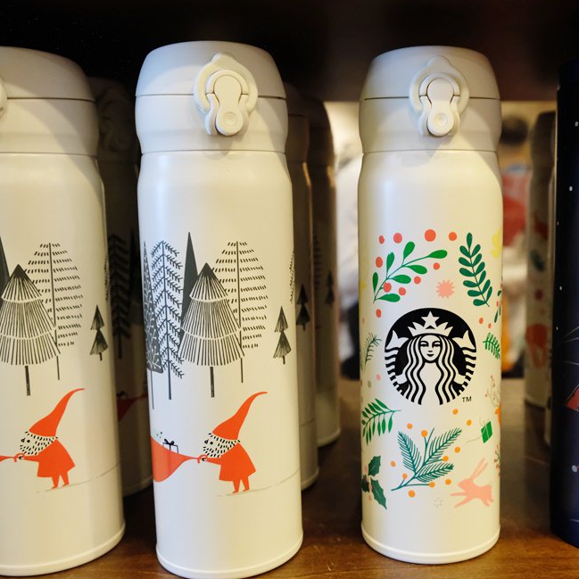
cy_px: 290
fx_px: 719
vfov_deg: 43.9
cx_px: 394
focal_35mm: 38
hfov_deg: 43.1
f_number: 4
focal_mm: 19.6
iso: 3200
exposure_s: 1/60
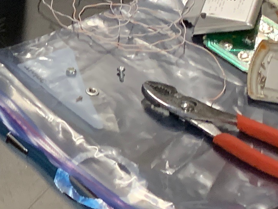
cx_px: -261
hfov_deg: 12.1
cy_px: 36
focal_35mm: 146
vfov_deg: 10.1
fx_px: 1173
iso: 320
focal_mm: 4.25
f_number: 1.8
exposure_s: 1/60
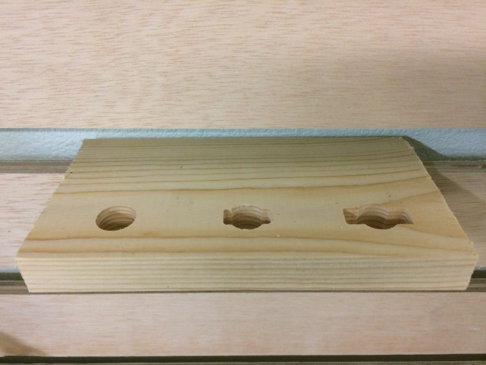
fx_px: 407
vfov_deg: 48.2
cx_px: 243
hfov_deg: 61.7
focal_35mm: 29
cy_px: 182
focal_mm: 4.15
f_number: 2.2
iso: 125
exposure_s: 1/30
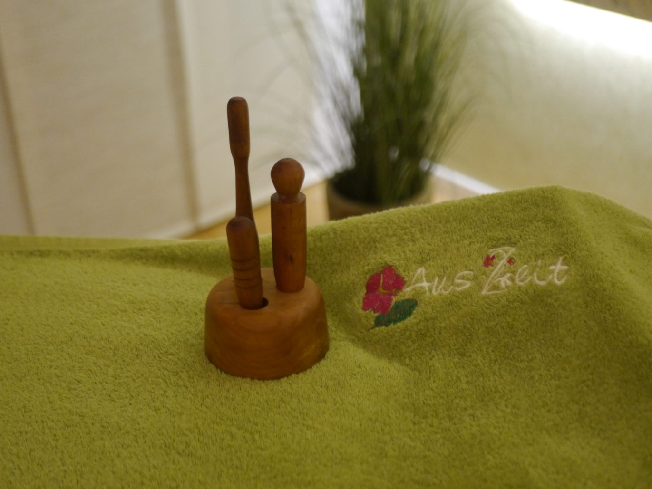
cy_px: 233
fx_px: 1055
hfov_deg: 34.3
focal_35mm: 56
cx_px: 301
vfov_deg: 26.1
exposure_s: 1/80
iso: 1600
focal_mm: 25
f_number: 1.7
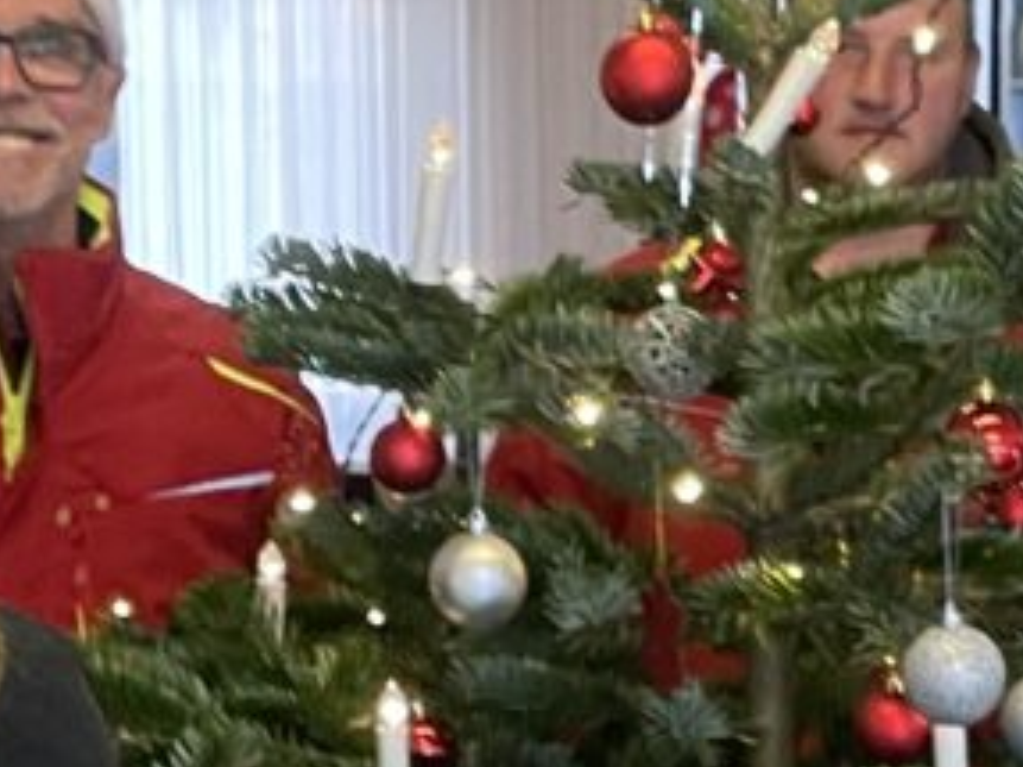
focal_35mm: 139
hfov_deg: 14.2
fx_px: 4106
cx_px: 756
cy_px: 738
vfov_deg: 10.6
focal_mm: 4.2
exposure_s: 1/50
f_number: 1.6
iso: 500
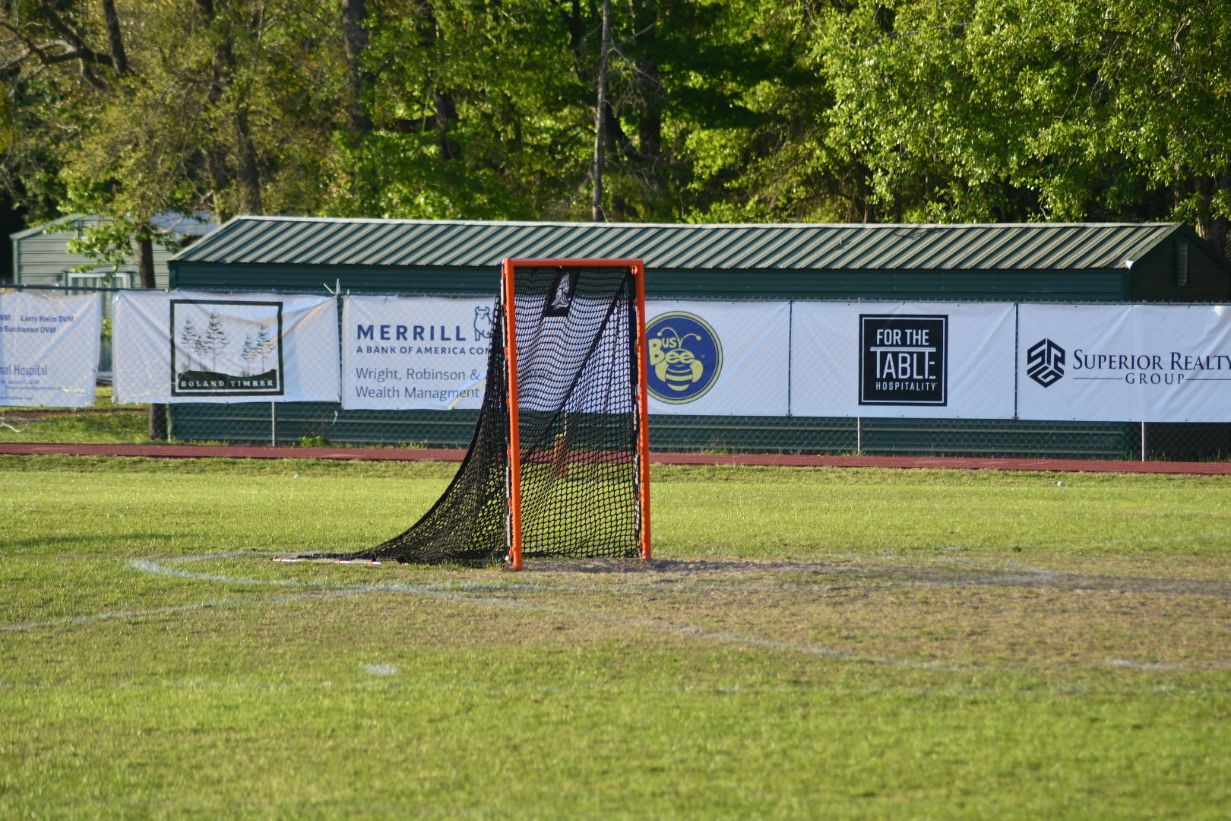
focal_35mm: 270
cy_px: 410
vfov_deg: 5.1
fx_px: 9232
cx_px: 616
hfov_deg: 7.6
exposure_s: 1/1000
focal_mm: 180
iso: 400
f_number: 4.8
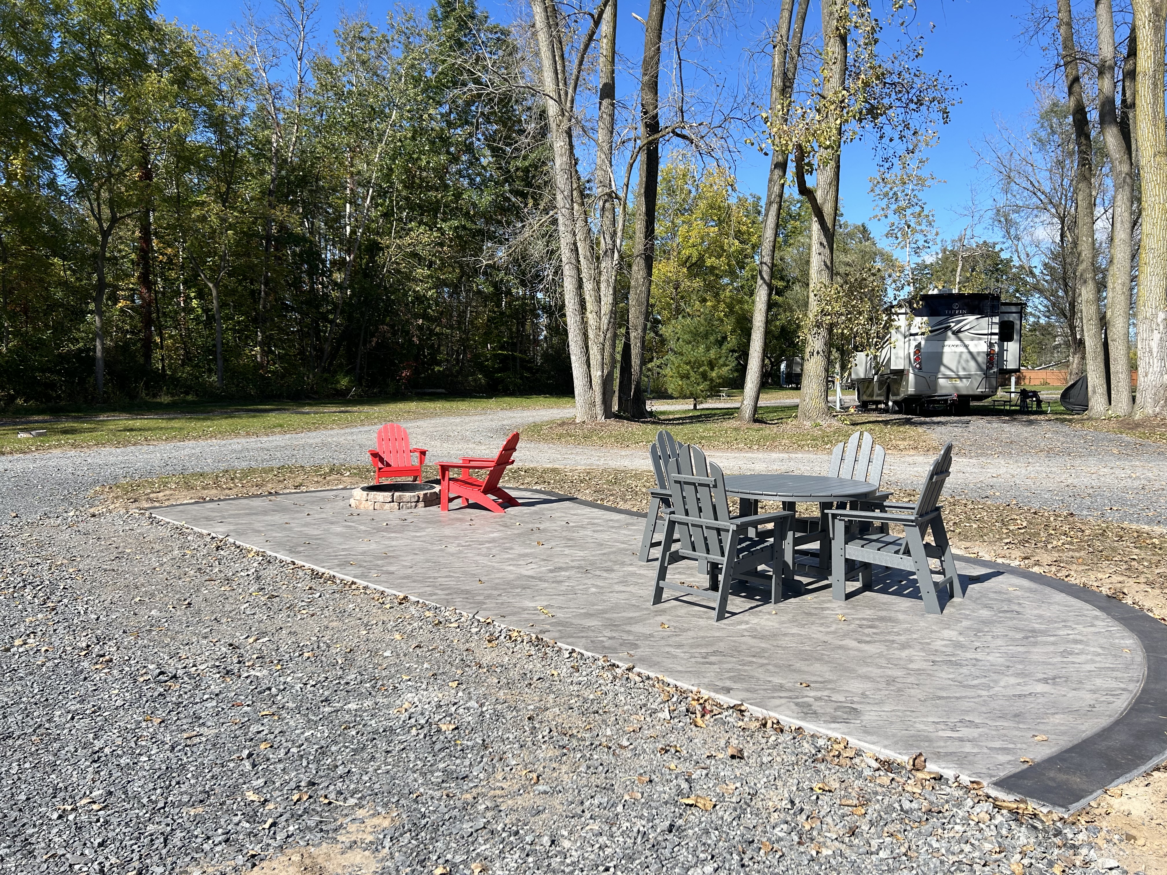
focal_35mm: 26
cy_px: 438
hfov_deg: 67.3
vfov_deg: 53.1
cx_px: 584
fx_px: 877
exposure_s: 1/2994
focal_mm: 5.7
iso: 50
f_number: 1.5
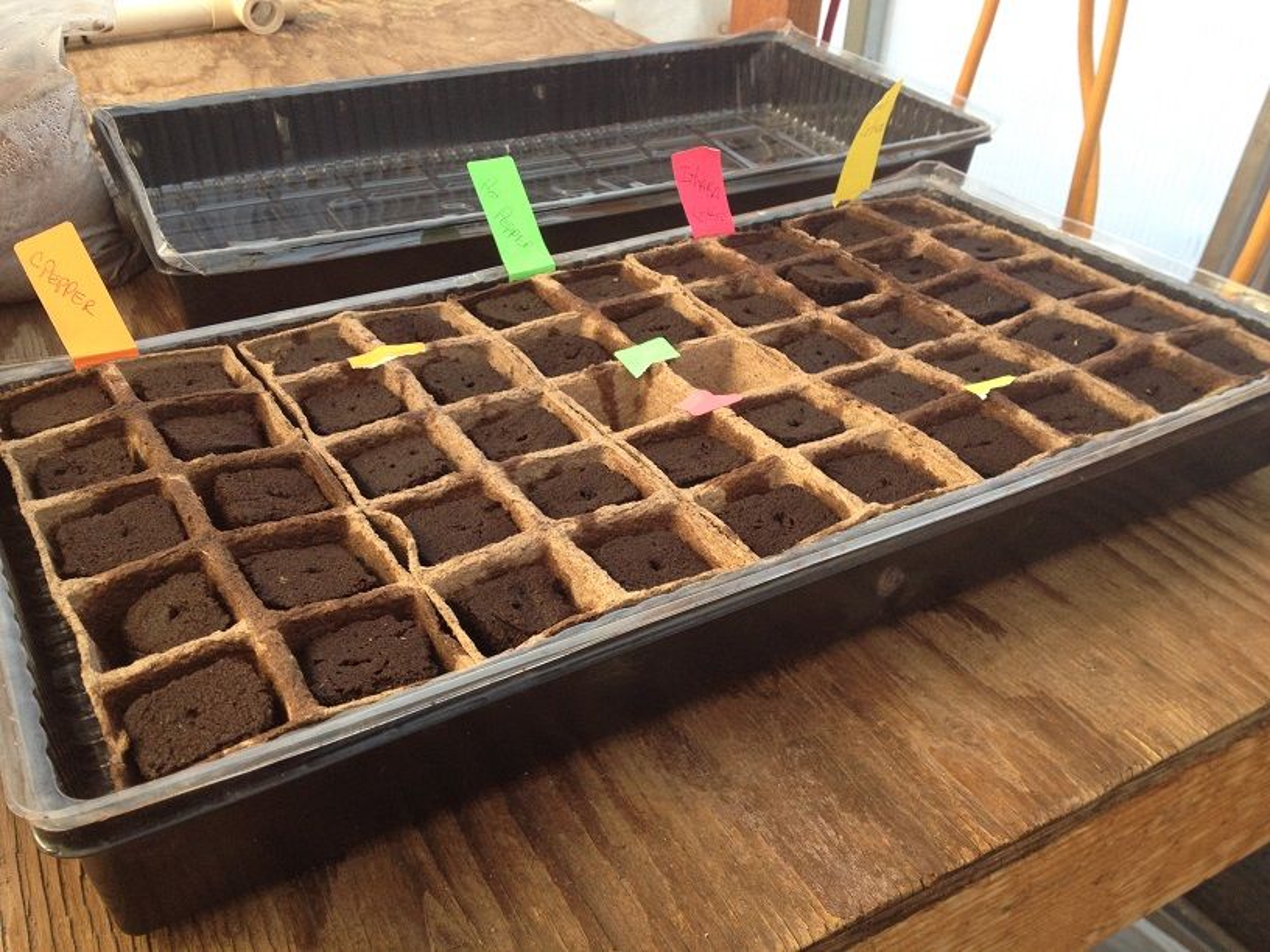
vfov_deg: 40.7
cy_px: 476
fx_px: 1284
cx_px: 635
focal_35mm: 35
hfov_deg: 52.6
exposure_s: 1/120
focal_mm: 4.28
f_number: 2.4
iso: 80
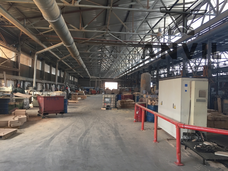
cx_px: 114
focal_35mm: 29
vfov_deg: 48.2
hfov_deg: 61.7
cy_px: 86
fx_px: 191
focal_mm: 4.15
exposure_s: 1/33
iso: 32
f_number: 2.2
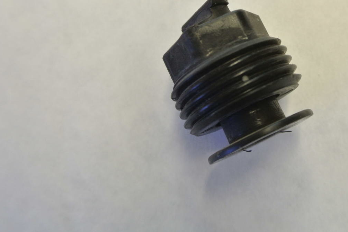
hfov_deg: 38.4
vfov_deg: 26.0
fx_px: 493
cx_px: 235
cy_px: 47
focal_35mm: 51
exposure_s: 1/60
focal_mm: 12.2
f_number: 3.8
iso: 400
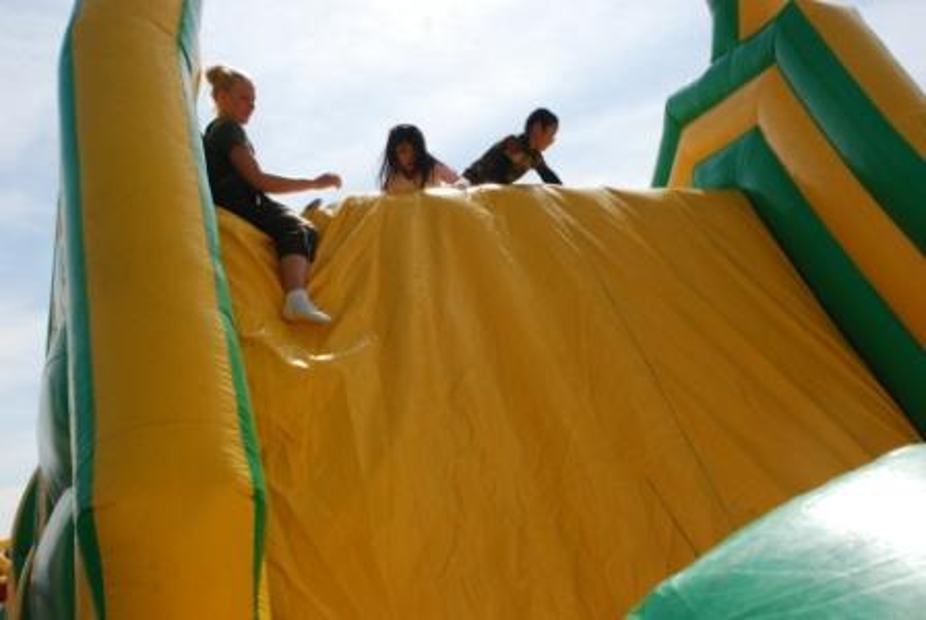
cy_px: 310
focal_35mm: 46
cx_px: 463
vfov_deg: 29.0
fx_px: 1198
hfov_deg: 42.3
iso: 640
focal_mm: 31
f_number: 14
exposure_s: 1/800
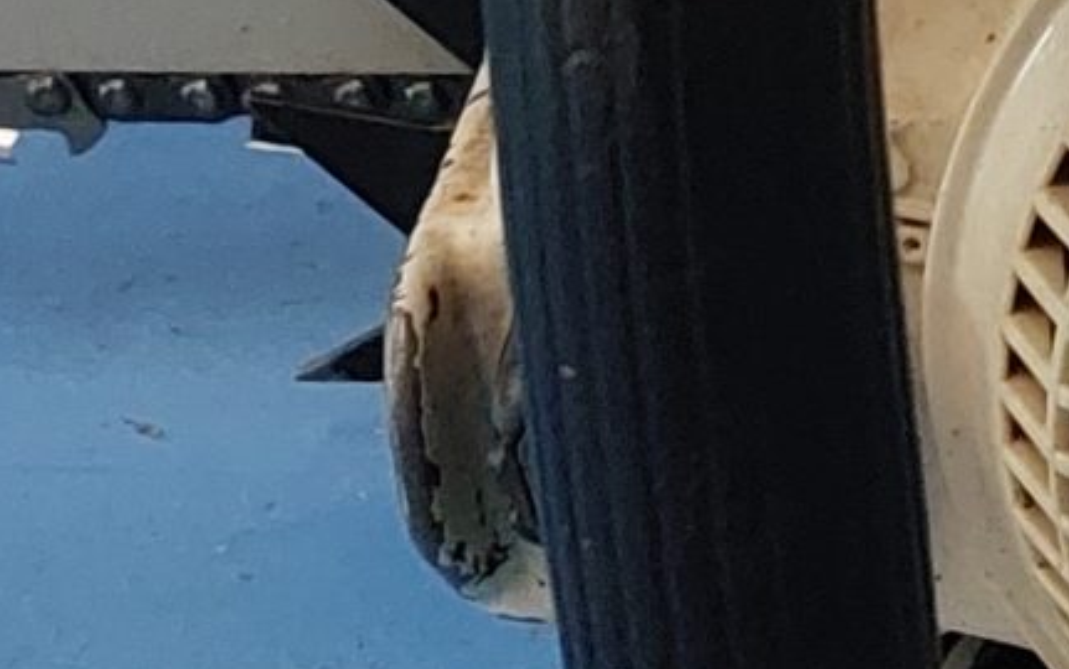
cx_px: 2116
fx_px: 4402
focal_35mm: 151
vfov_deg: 8.5
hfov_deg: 12.3
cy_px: -290
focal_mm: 5.23
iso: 800
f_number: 1.8
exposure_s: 1/25
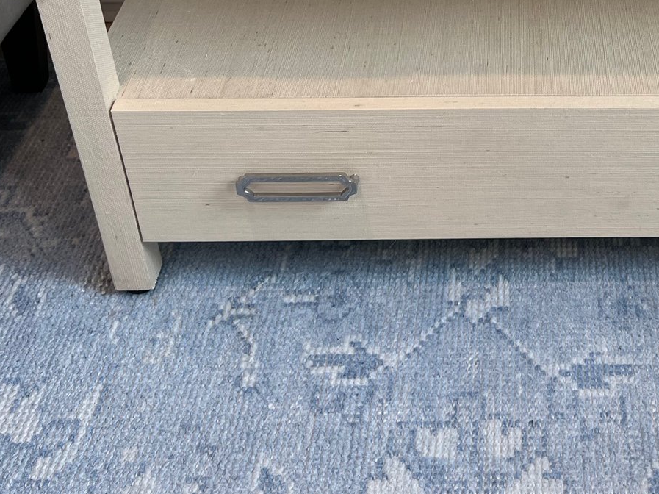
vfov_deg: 23.8
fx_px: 1104
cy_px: -33
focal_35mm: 58
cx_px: 555
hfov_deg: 32.1
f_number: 1.5
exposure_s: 1/120
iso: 50
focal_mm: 5.7
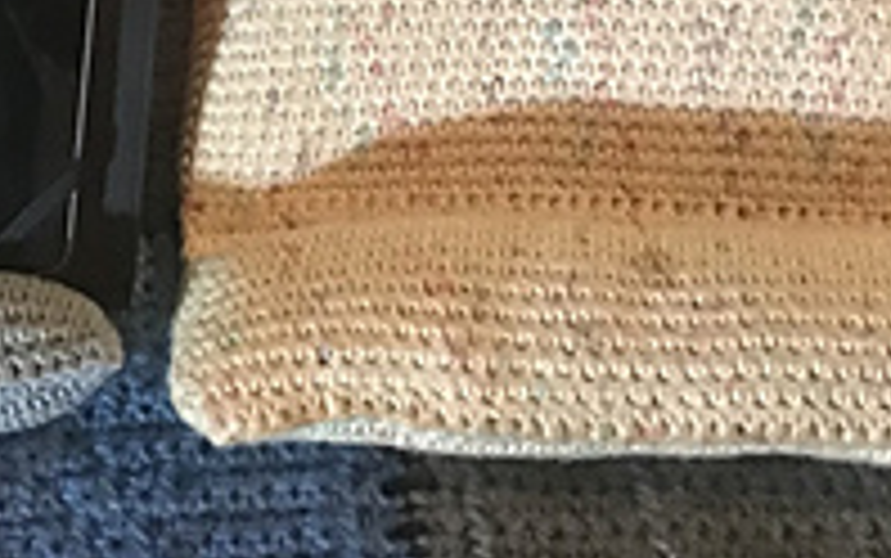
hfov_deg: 24.2
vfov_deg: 15.1
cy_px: -146
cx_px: 90
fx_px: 2017
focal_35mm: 83
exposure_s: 1/15
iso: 320
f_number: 2.4
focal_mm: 3.3
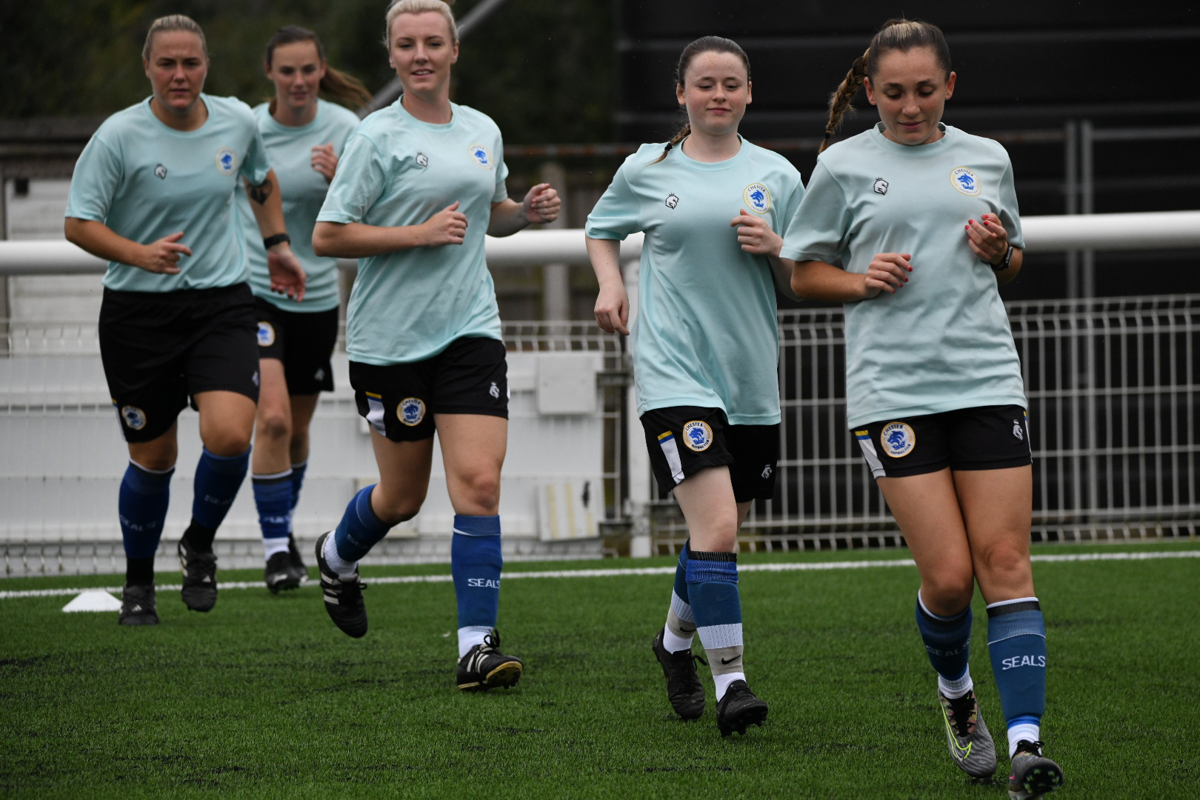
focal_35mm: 240
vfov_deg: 5.7
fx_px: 7999
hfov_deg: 8.6
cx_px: 600
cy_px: 400
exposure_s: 1/5000
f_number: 5.3
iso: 2000
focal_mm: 240
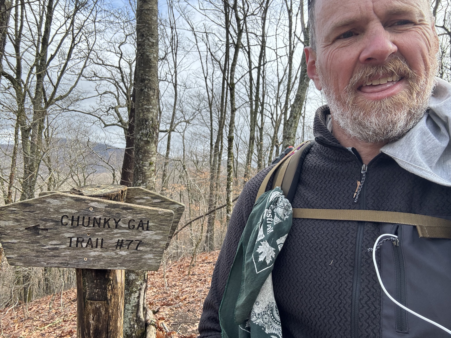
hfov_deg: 73.9
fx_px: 300
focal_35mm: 23
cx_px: 226
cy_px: 169
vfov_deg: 58.9
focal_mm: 2.69
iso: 32
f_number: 1.9
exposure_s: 1/172
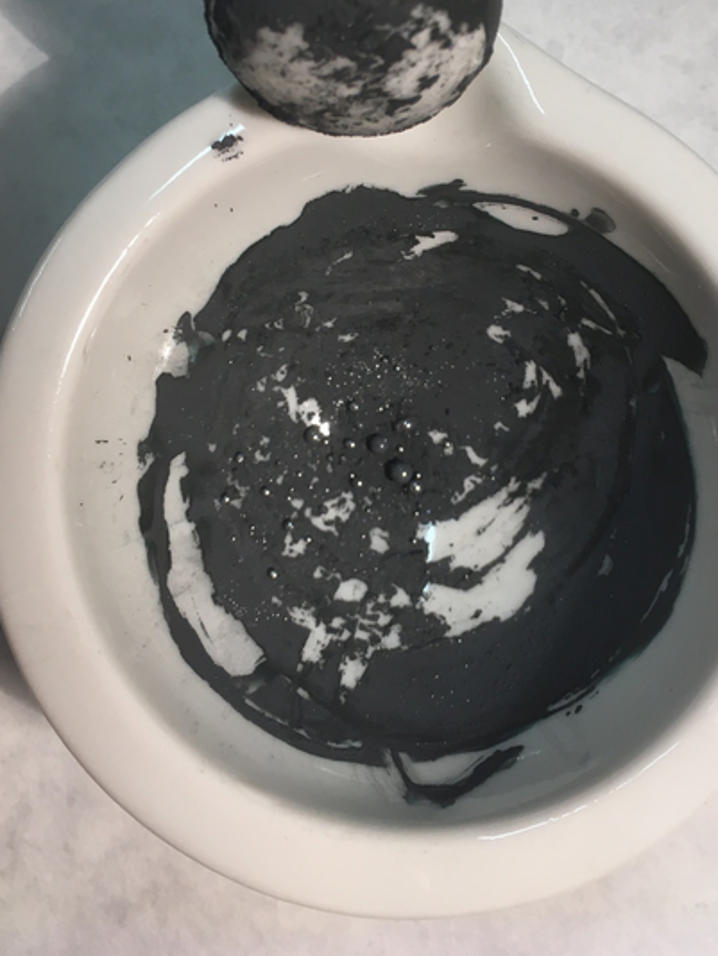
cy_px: 358
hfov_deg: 37.7
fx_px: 1050
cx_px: 406
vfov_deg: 48.5
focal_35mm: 38
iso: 25
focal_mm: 4.15
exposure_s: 1/33
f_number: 2.2
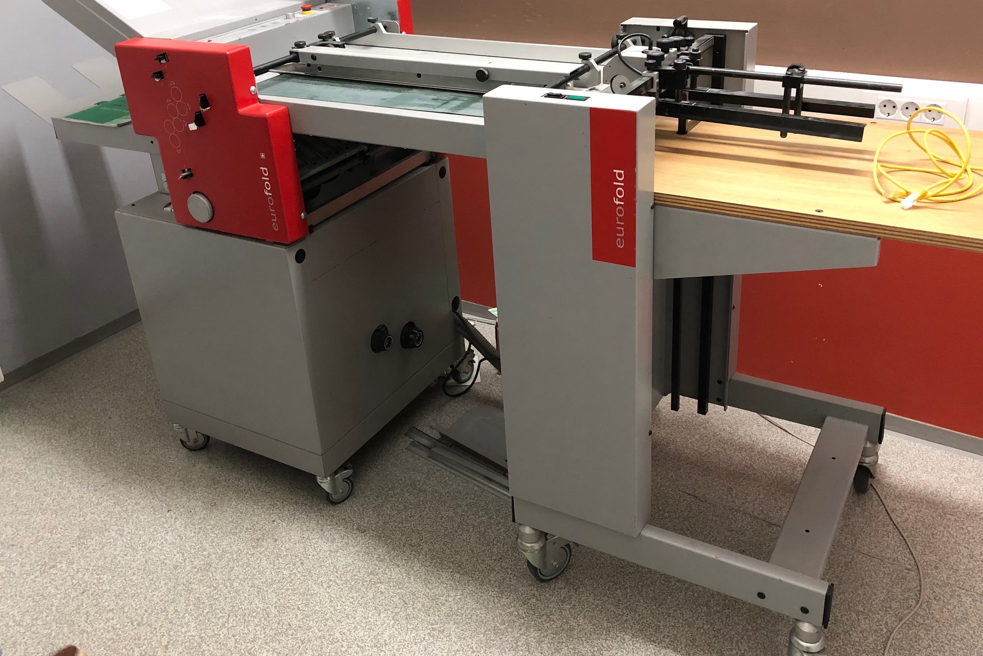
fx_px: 901
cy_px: 254
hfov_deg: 57.2
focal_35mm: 33
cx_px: 503
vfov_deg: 39.8
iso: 100
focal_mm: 4
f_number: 1.8
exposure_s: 1/11
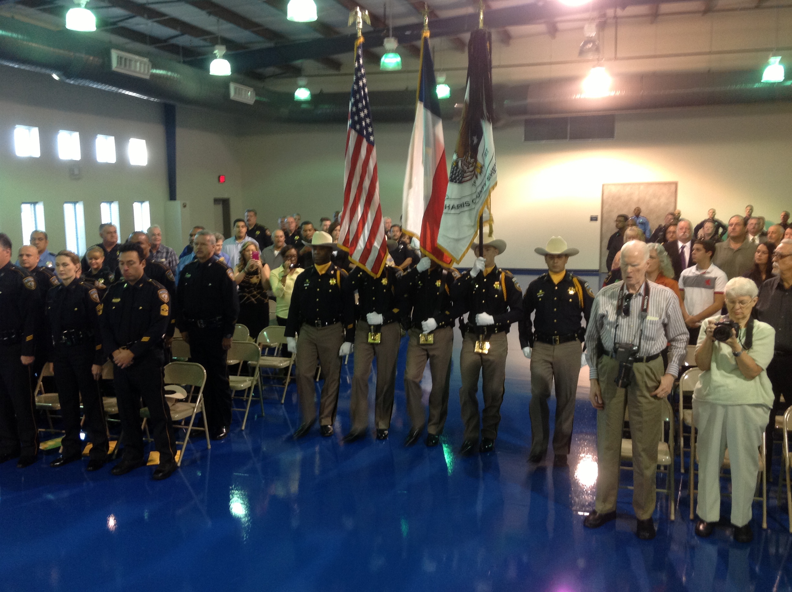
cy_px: 296
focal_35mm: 35
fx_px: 800
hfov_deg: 52.7
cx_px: 396
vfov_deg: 40.6
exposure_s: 1/15
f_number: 2.4
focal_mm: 4.28
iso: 100
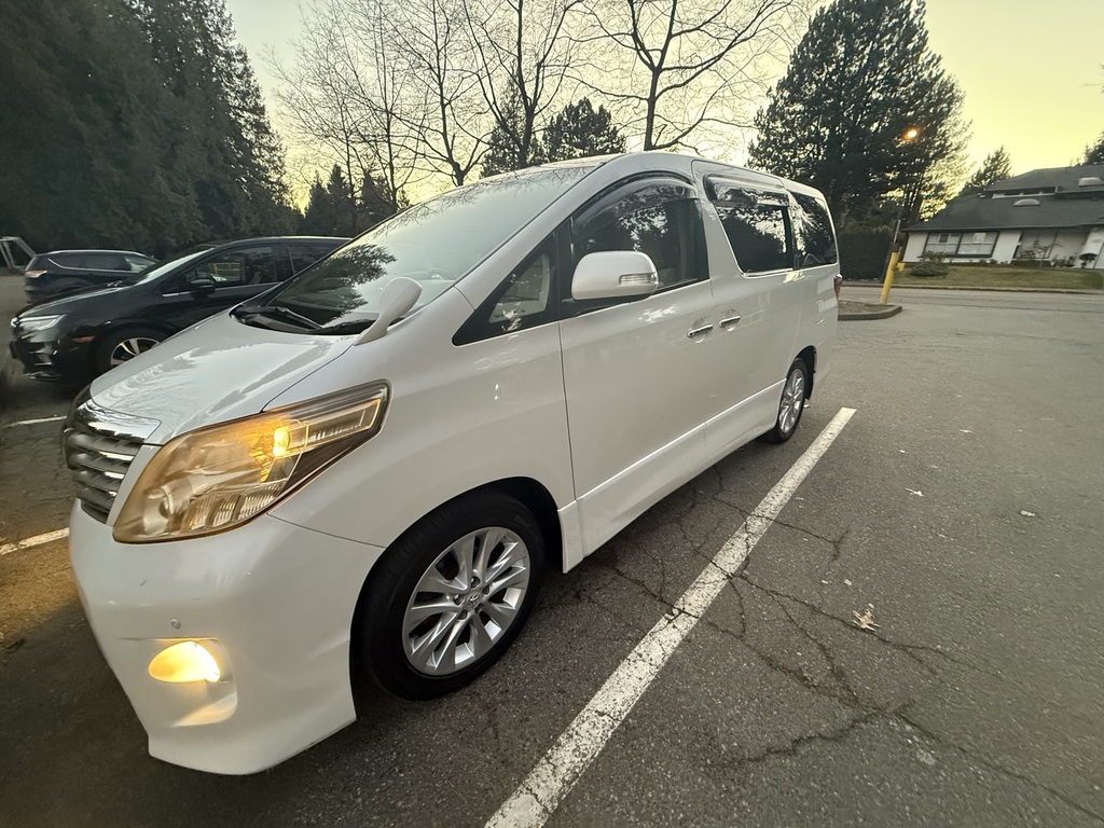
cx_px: 552
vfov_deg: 85.7
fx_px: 446
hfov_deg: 102.1
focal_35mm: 14
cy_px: 414
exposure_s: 1/60
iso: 800
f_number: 2.2
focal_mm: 2.22
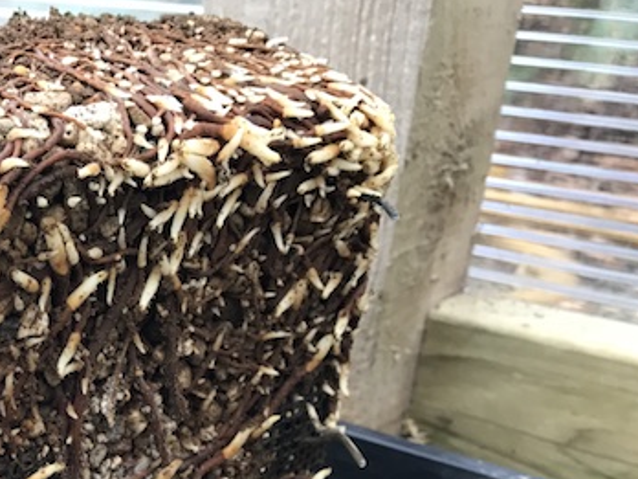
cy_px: 490
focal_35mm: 62
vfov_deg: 22.6
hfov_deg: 28.7
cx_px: -40
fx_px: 1143
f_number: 1.8
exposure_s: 1/100
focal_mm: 3.99
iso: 40
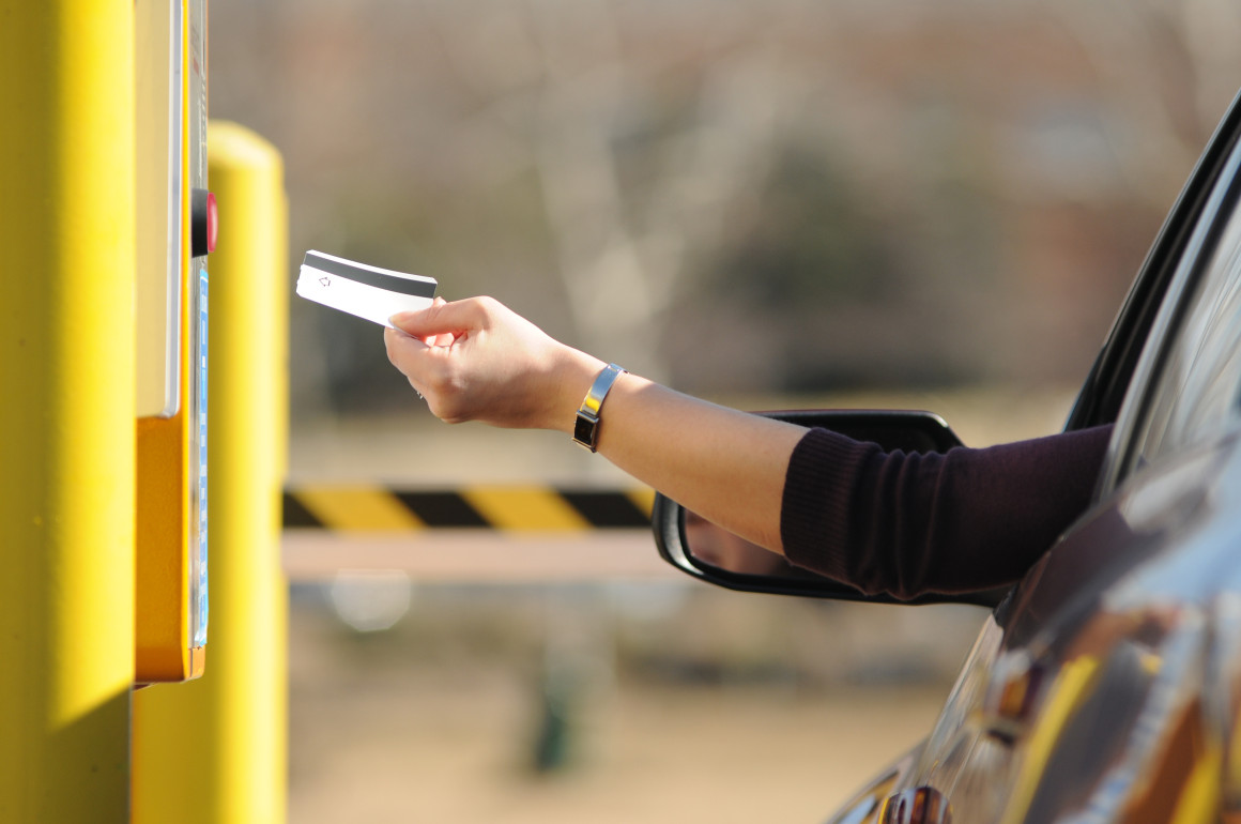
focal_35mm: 300
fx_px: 10327
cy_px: 412
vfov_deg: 4.6
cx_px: 620
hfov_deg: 6.9
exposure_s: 1/800
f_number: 4
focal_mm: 200
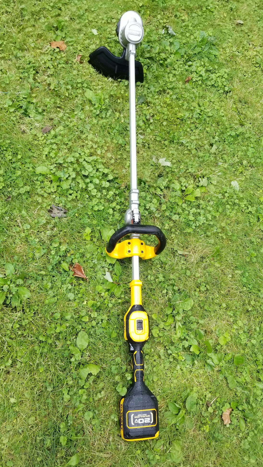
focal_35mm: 29
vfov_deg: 66.1
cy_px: 235
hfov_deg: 40.2
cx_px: 138
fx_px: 360
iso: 50
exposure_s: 1/350
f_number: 1.7
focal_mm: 4.25
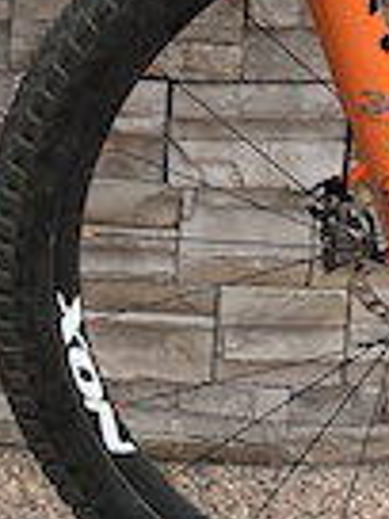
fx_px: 2292
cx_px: -282
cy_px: -271
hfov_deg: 9.3
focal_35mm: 153
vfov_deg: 12.3
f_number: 1.8
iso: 32
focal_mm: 4.25
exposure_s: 1/522
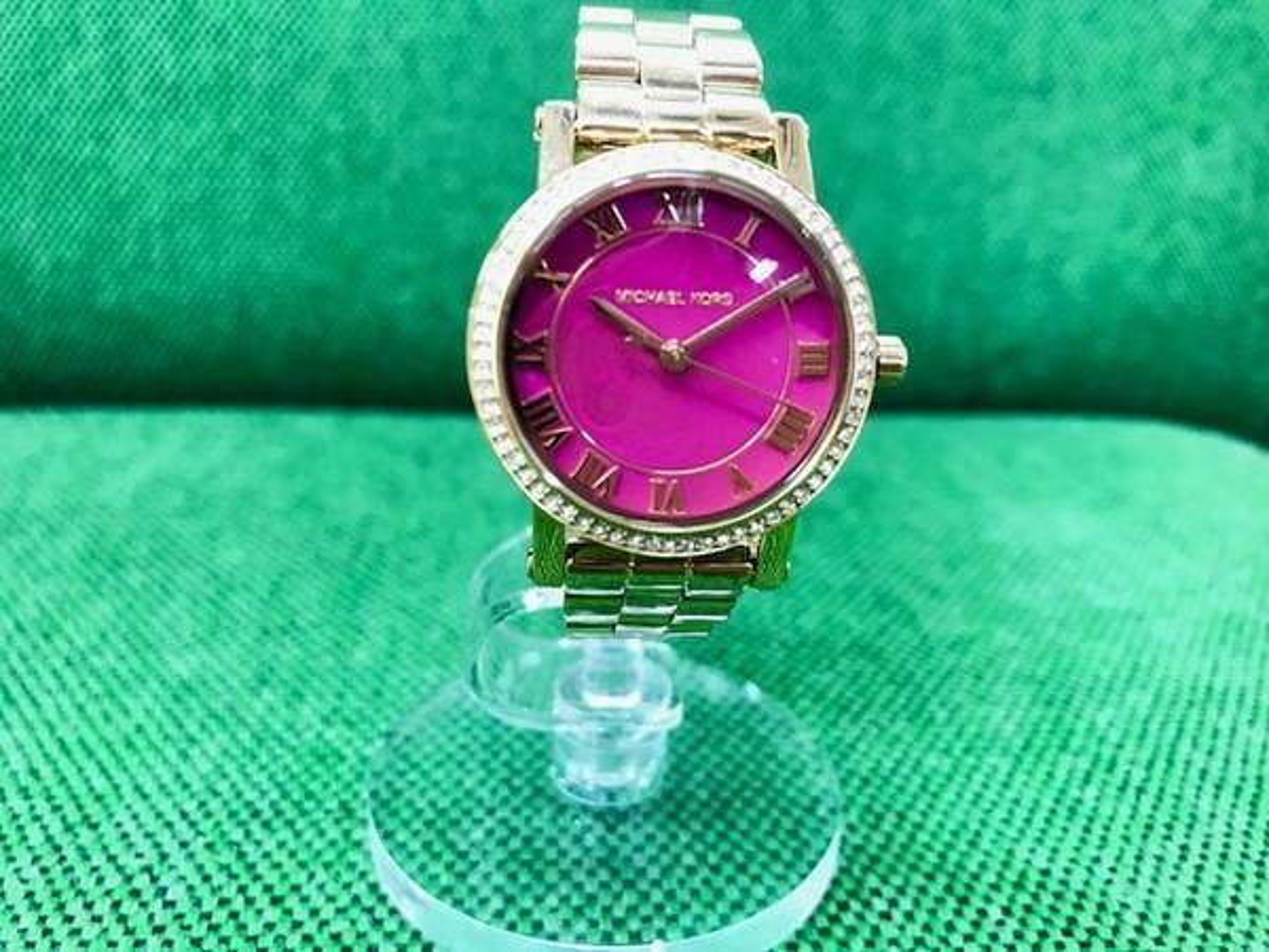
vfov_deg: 49.7
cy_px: 476
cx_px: 634
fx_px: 1026
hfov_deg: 63.4
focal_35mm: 28
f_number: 1.8
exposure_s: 1/17
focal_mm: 3.99
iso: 50
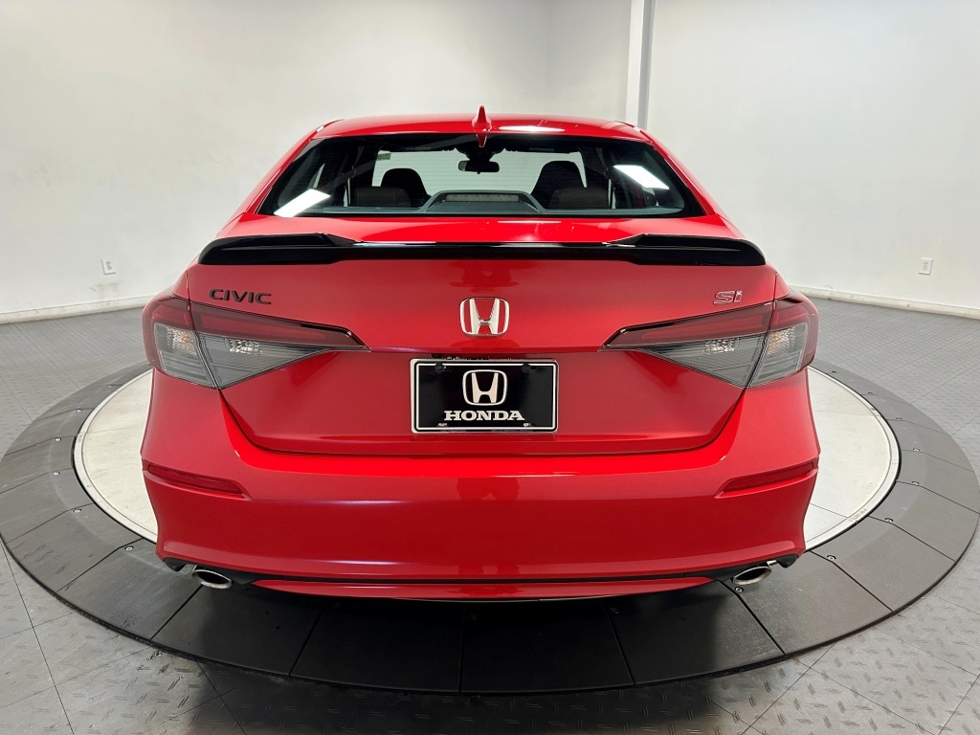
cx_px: 490
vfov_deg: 56.8
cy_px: 368
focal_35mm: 24
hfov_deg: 71.6
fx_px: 679
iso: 400
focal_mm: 6.86
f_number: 1.78
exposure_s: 1/60
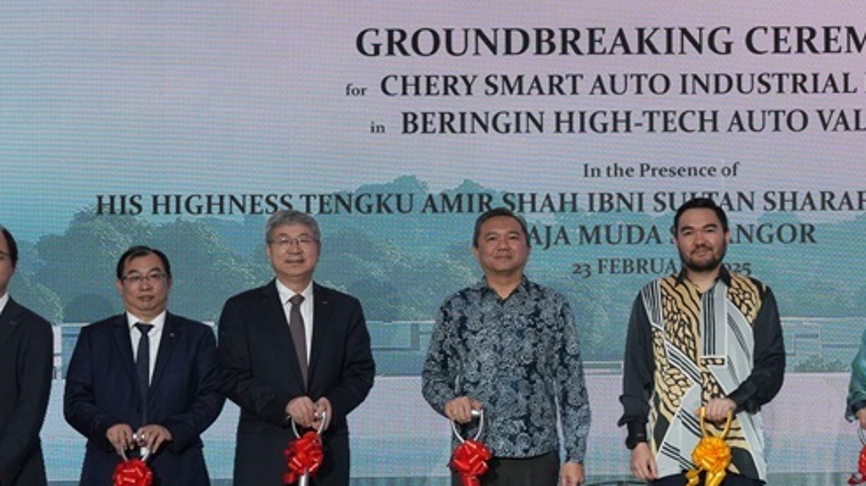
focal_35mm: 148
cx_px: 752
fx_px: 3398
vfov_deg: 8.2
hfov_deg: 14.4
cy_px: 305
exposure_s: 1/125
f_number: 6.3
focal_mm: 58
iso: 1600
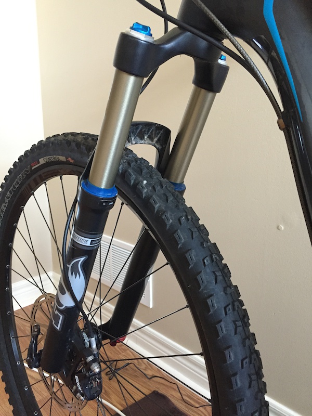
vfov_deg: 61.7
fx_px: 349
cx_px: 156
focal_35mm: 29
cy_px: 208
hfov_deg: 48.2
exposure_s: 1/30
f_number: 2.2
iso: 250
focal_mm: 4.15
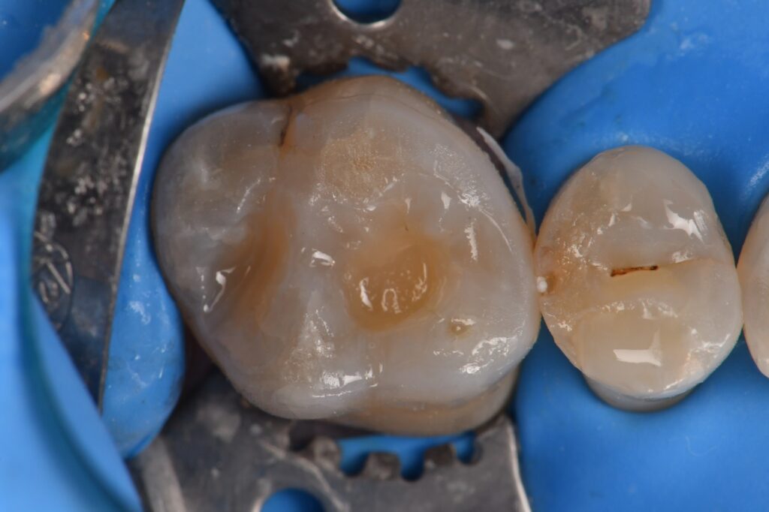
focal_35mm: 157
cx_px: 384
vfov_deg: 8.7
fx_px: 3352
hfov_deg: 13.1
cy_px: 256
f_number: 32
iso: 200
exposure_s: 1/160
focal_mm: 105
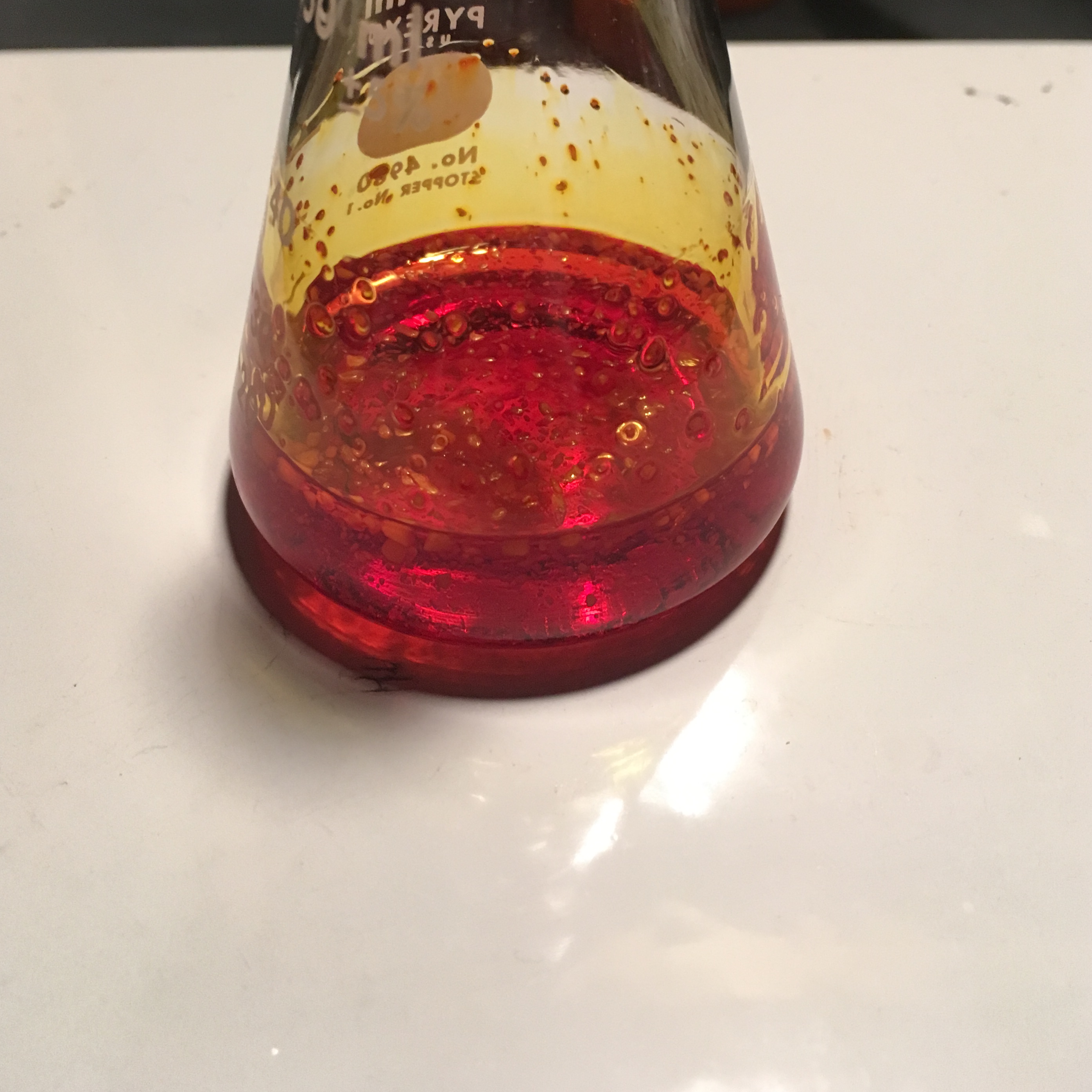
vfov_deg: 43.9
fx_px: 1321
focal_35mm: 37
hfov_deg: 44.9
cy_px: 311
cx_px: 548
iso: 125
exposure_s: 1/30
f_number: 2.2
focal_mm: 4.15
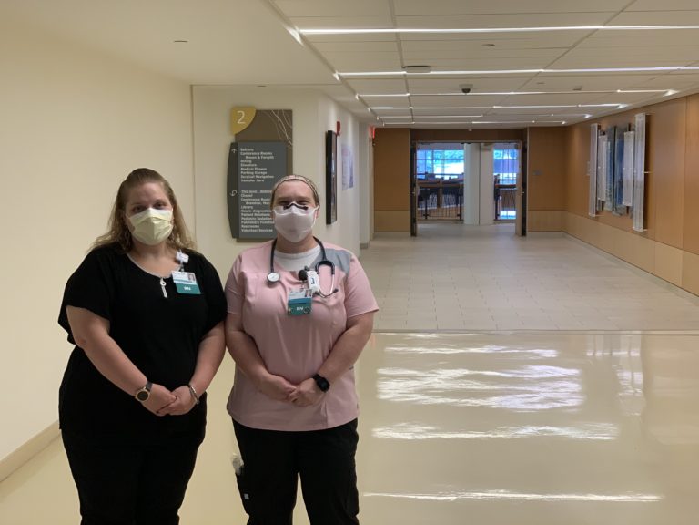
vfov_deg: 28.0
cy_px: 262
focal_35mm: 52
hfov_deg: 36.8
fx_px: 1050
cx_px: 350
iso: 125
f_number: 2.4
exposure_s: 1/60
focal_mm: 6
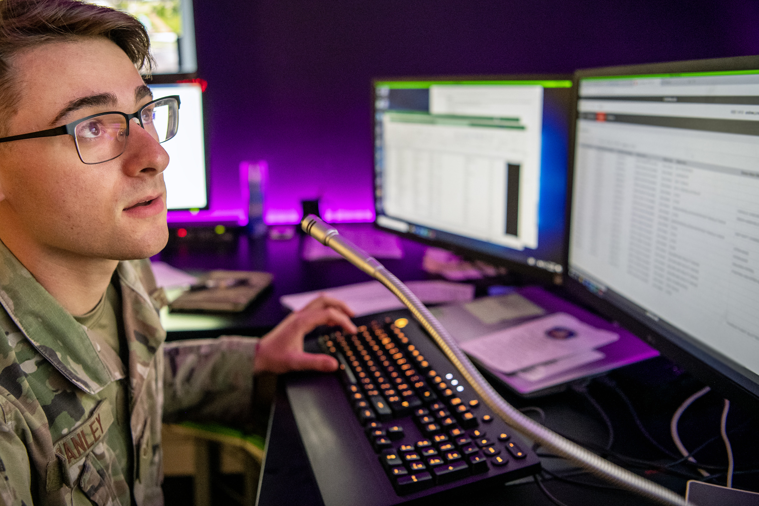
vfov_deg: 36.8
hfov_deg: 53.0
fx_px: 759
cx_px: 334
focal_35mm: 36
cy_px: 214
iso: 2500
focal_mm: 31
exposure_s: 1/80
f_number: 2.8
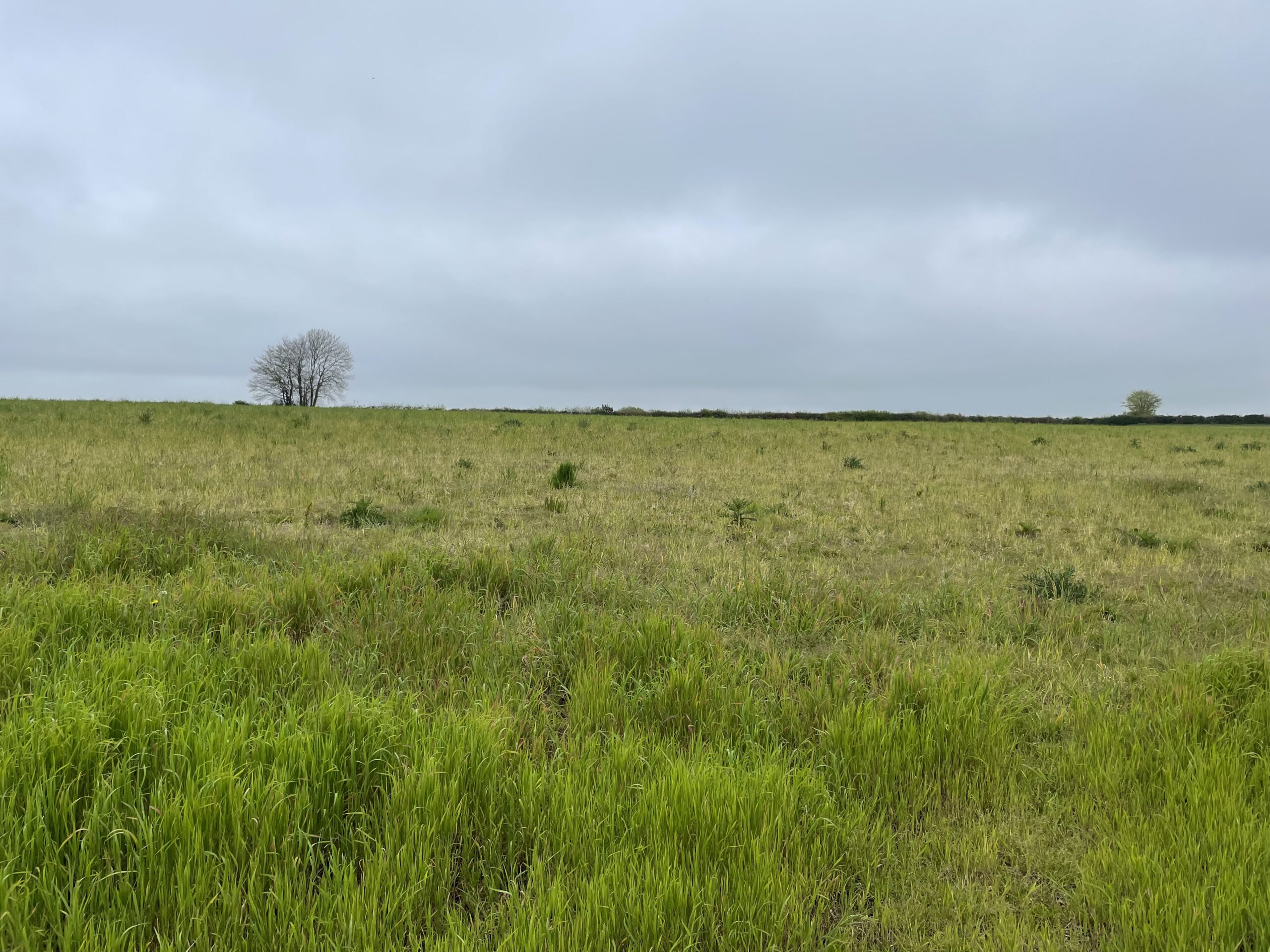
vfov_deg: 53.1
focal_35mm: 26
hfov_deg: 67.3
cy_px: 476
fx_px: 954
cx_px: 635
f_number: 1.6
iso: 32
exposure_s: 1/1715
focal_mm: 4.2
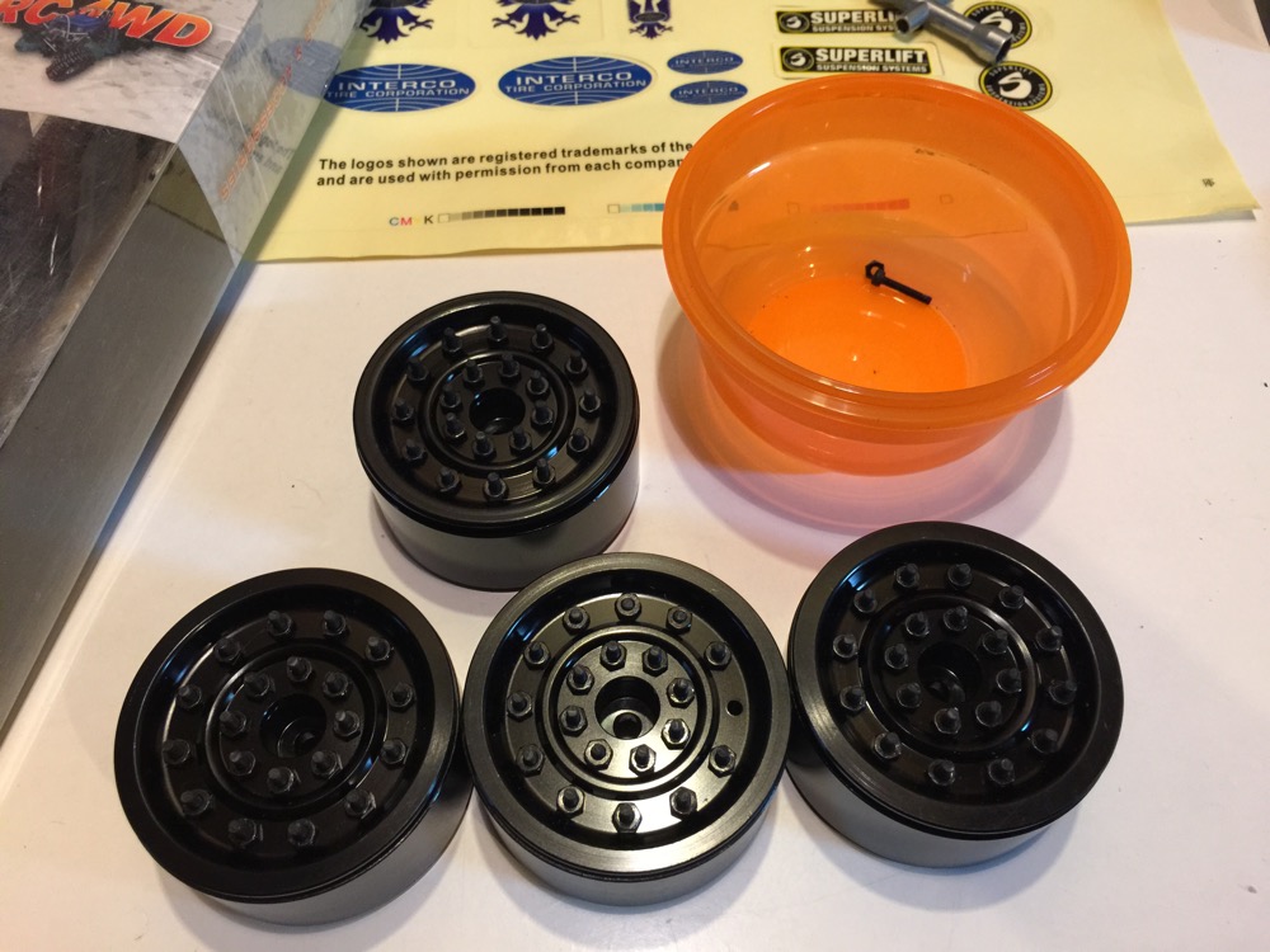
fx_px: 1064
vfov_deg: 48.2
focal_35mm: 29
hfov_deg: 61.7
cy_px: 476
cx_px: 635
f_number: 2.2
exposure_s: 1/15
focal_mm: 4.15
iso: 100
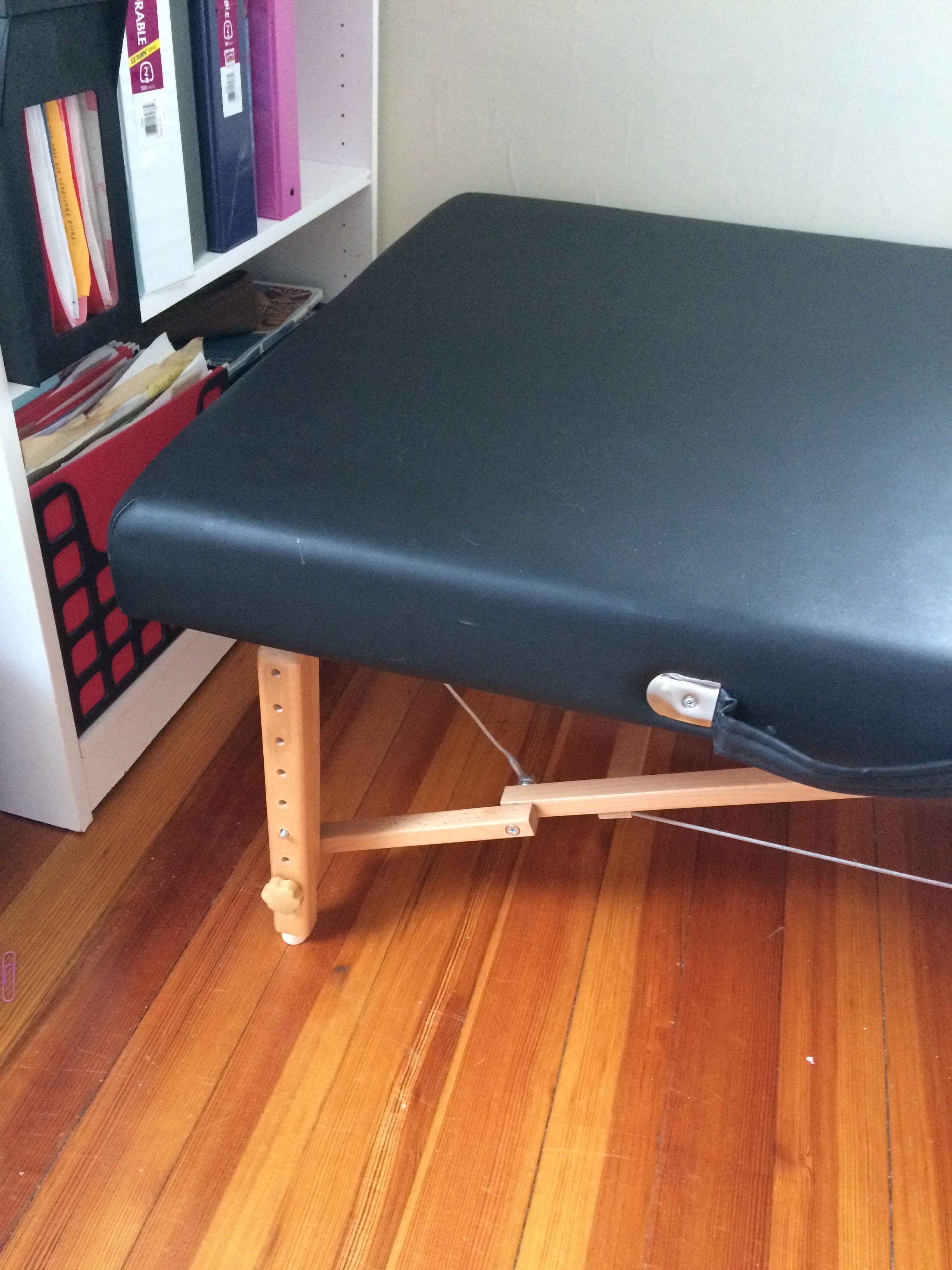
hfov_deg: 48.2
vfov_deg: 61.7
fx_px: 1063
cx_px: 476
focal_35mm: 29
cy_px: 635
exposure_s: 1/30
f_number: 2.2
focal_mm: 4.15
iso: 250
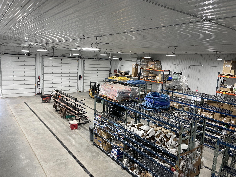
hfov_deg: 67.3
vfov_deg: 53.1
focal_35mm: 26
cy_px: 88
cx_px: 118
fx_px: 177
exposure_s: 1/60
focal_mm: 4.2
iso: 80
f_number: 1.6
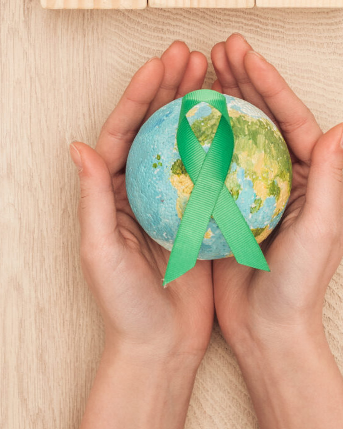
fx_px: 1778
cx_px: 192
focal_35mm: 140
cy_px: 40
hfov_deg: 11.0
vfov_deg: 13.6
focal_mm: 50
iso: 160
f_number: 9
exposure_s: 1/160
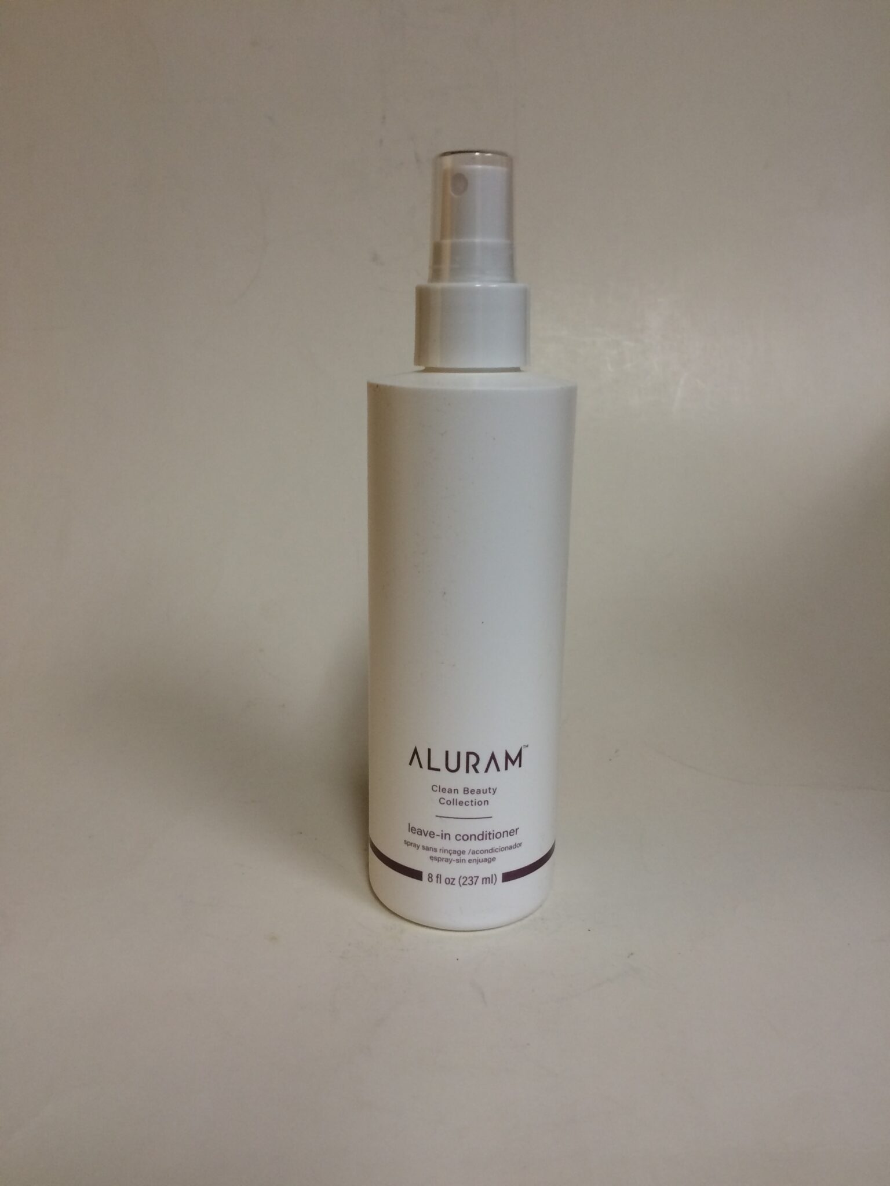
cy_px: 593
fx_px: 994
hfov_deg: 48.2
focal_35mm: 29
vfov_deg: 61.7
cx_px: 445
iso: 64
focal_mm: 4.15
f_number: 2.2
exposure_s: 1/30
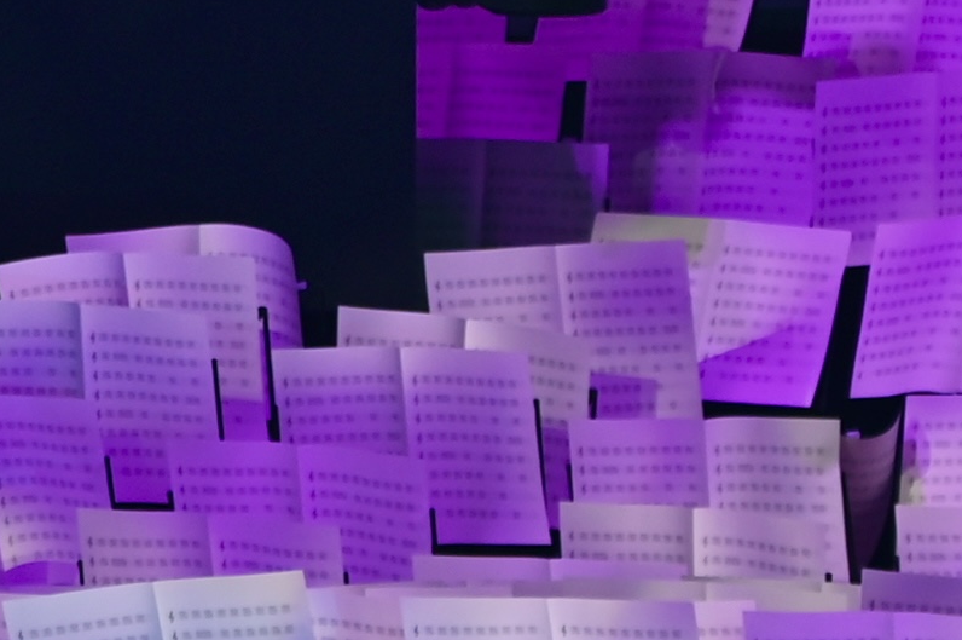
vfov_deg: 2.6
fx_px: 14201
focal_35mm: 532
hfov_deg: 3.9
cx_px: -162
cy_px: 8
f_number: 3.2
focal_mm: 70
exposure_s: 1/100
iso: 160
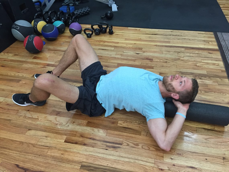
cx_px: 114
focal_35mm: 29
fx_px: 192
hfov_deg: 61.7
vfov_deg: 48.2
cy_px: 86
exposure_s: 1/33
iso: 200
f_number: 2.2
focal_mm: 4.15
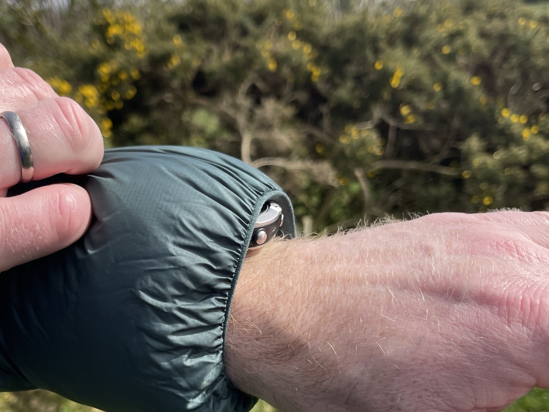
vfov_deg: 32.5
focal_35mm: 44
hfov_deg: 42.4
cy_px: 284
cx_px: 187
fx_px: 698
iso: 32
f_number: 1.6
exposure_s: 1/2012
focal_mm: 5.1
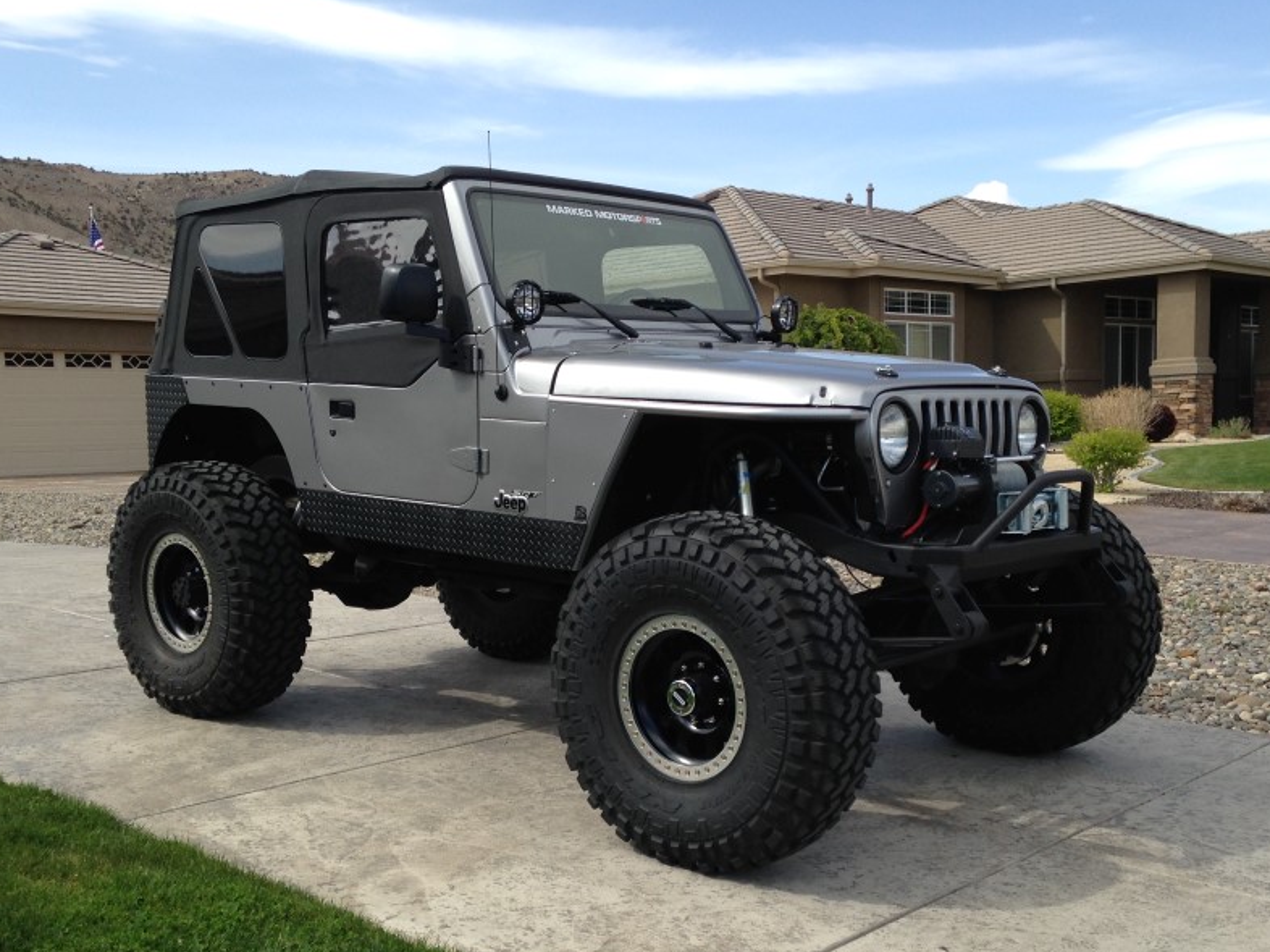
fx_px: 1577
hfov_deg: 43.9
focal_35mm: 43
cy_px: 601
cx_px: 646
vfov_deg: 33.4
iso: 50
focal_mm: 4.12
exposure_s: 1/919
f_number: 2.4
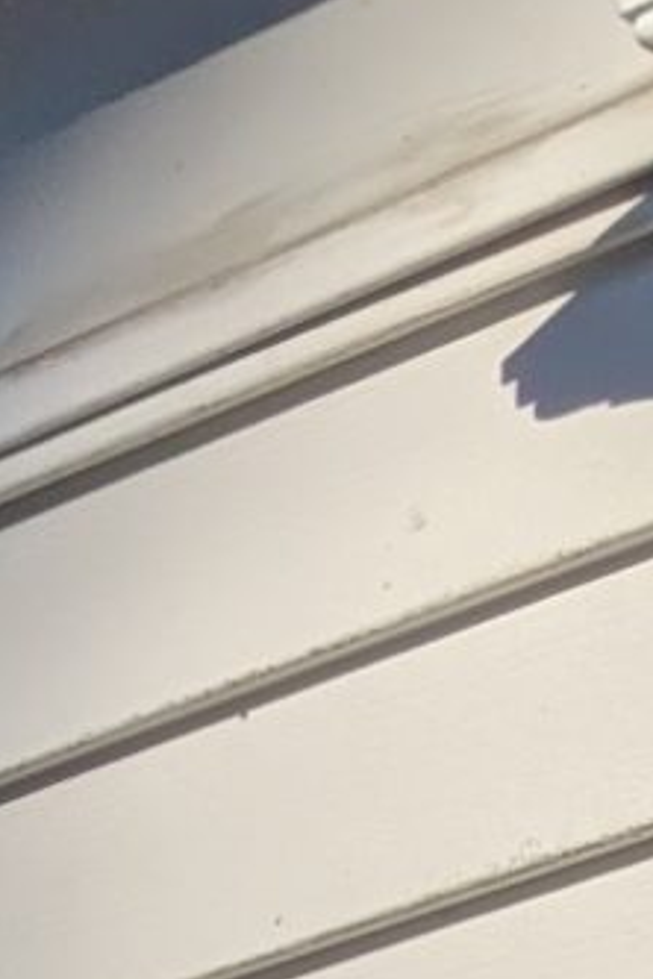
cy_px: 3169
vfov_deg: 7.9
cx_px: -1132
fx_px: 5877
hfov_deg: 6.0
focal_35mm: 216
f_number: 1.8
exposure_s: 1/5848
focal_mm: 4.44
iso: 70
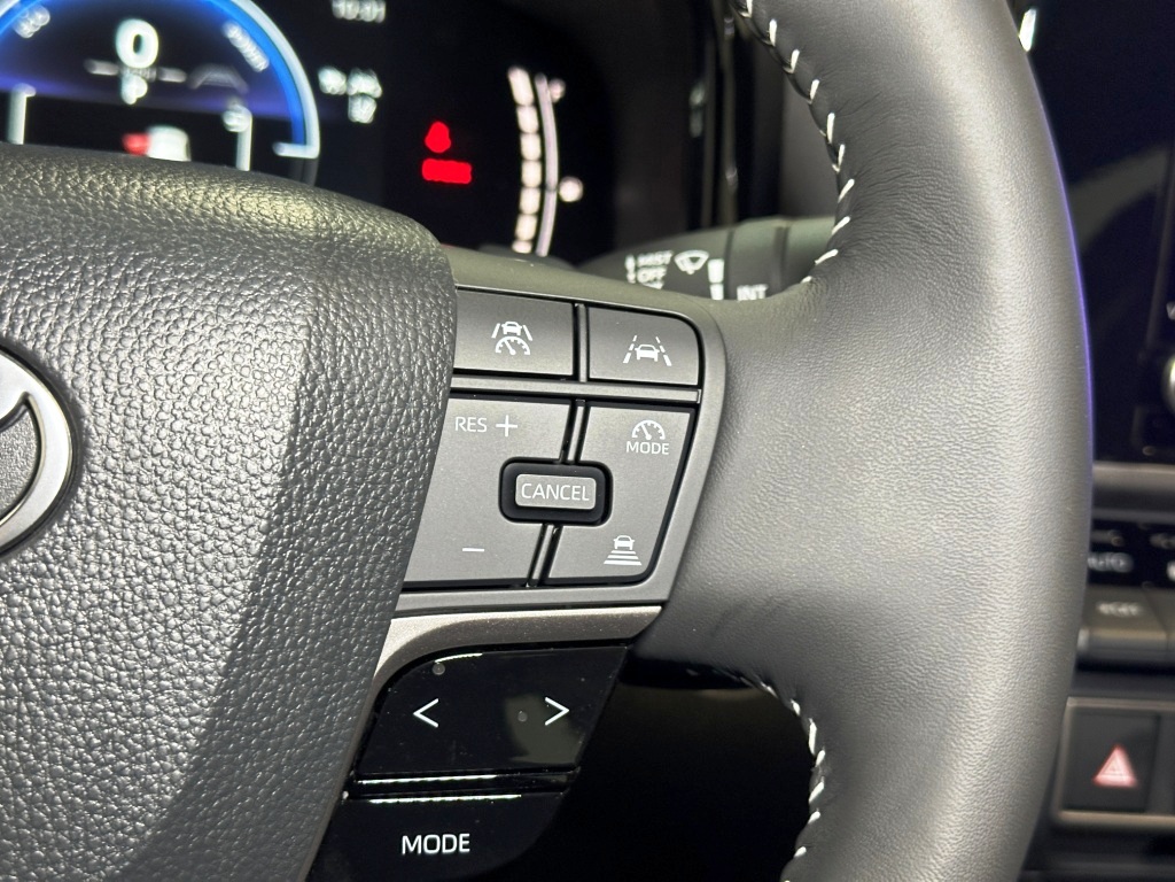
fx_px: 1629
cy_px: 441
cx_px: 588
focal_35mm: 48
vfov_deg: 30.3
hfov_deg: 39.7
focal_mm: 6.86
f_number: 1.78
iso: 320
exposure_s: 1/40
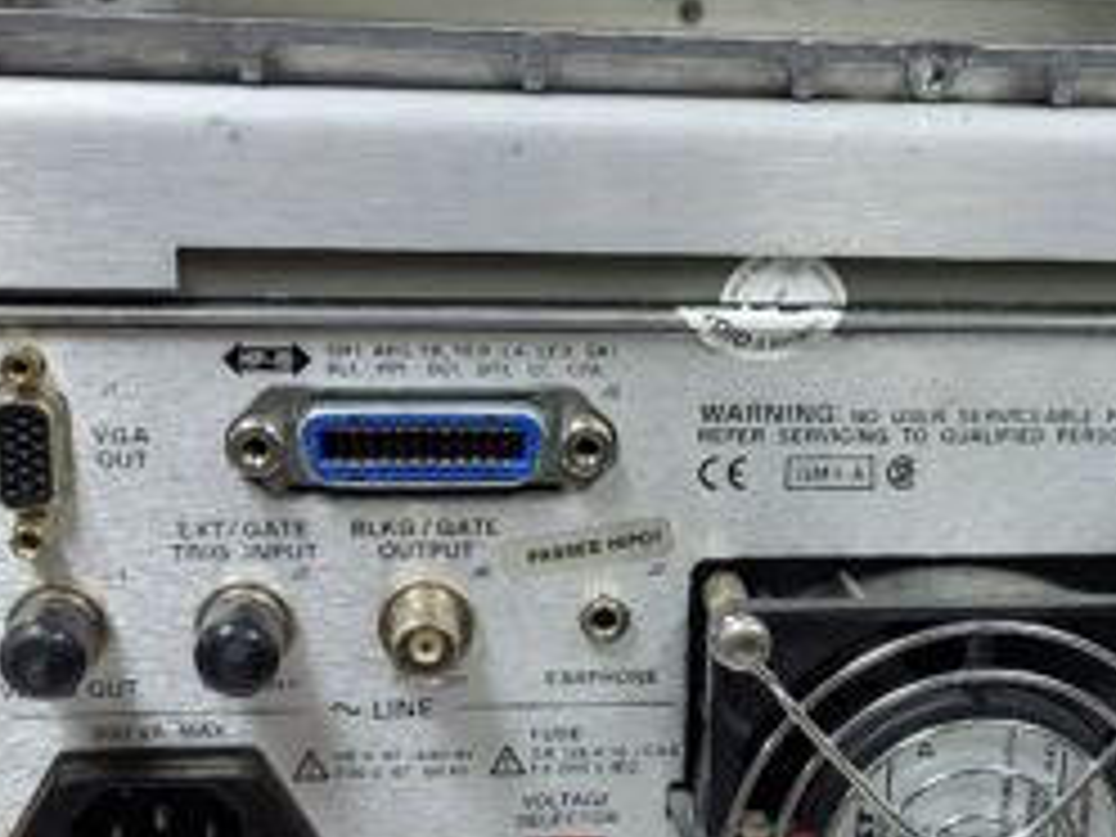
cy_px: 562
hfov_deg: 30.3
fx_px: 2031
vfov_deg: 23.2
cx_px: 810
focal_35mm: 63
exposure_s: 1/120
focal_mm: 5.4
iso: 200
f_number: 1.8
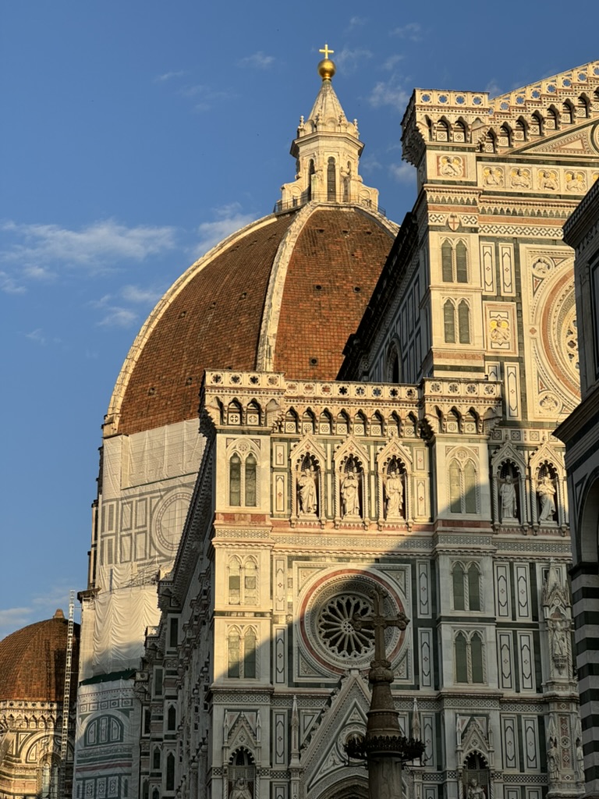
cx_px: 300
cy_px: 400
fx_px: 1777
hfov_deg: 19.1
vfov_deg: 25.3
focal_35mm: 77
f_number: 2.8
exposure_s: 1/570
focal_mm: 9
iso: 25
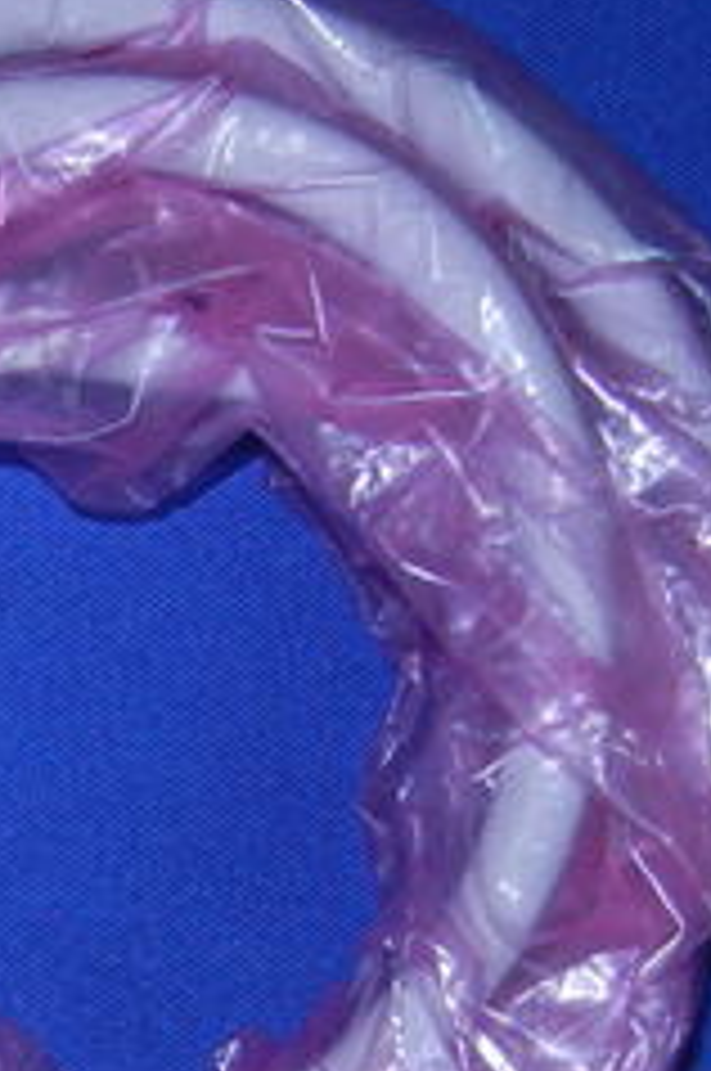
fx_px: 3119
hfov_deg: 12.0
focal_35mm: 105
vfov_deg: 18.7
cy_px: 1179
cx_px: -558
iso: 200
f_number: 3.5
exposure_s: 1/30
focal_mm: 5.4
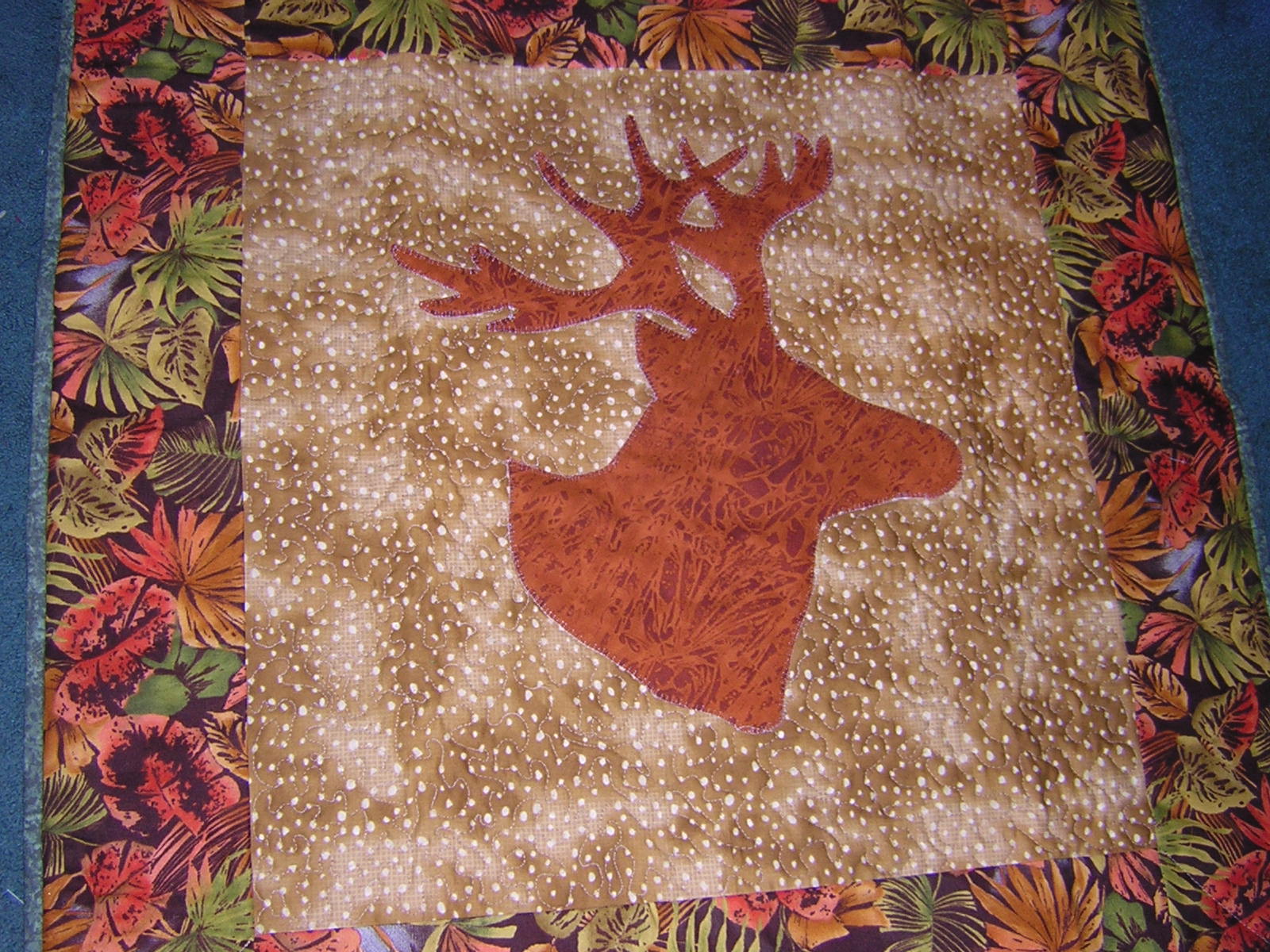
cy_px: 476
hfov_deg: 51.4
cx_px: 635
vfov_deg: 39.7
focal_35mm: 36
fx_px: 1321
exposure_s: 1/60.1
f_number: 5.2
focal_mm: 4.7
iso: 157
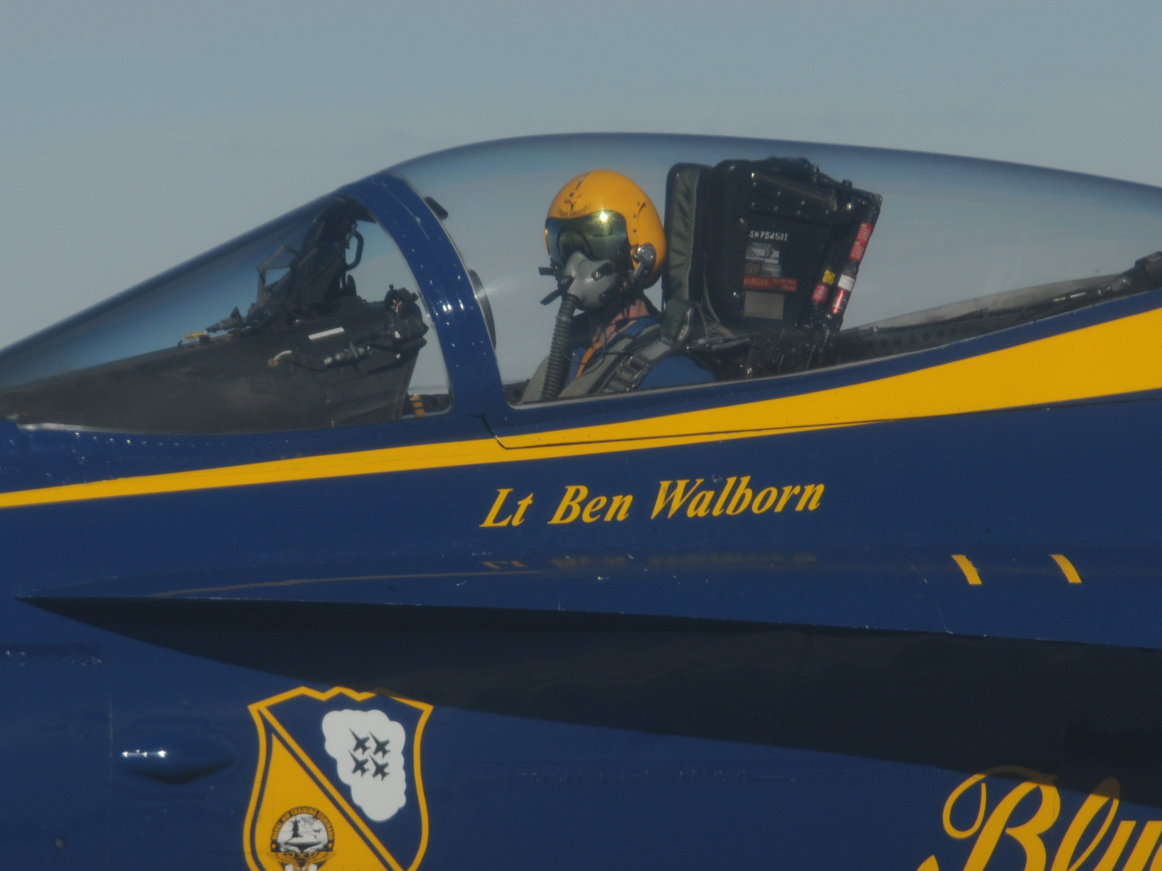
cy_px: 487
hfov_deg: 3.3
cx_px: 746
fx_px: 19870
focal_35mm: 592
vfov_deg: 2.5
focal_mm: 250
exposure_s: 1/640
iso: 200
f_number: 13
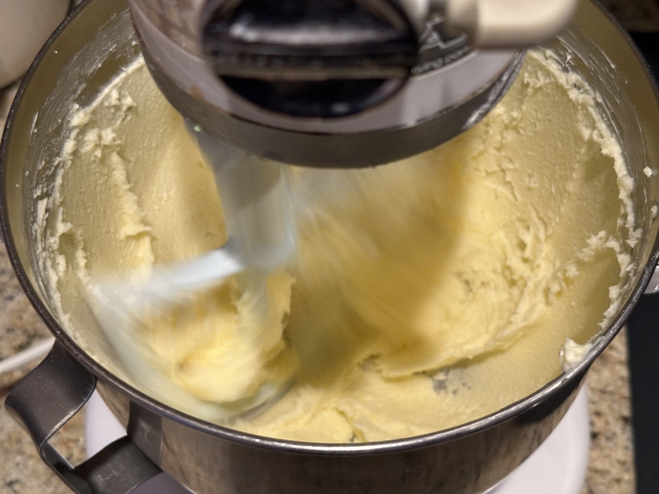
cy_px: 247
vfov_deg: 30.3
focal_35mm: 48
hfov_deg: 39.7
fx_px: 914
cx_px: 330
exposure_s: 1/60
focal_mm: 6.86
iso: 100
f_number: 1.78
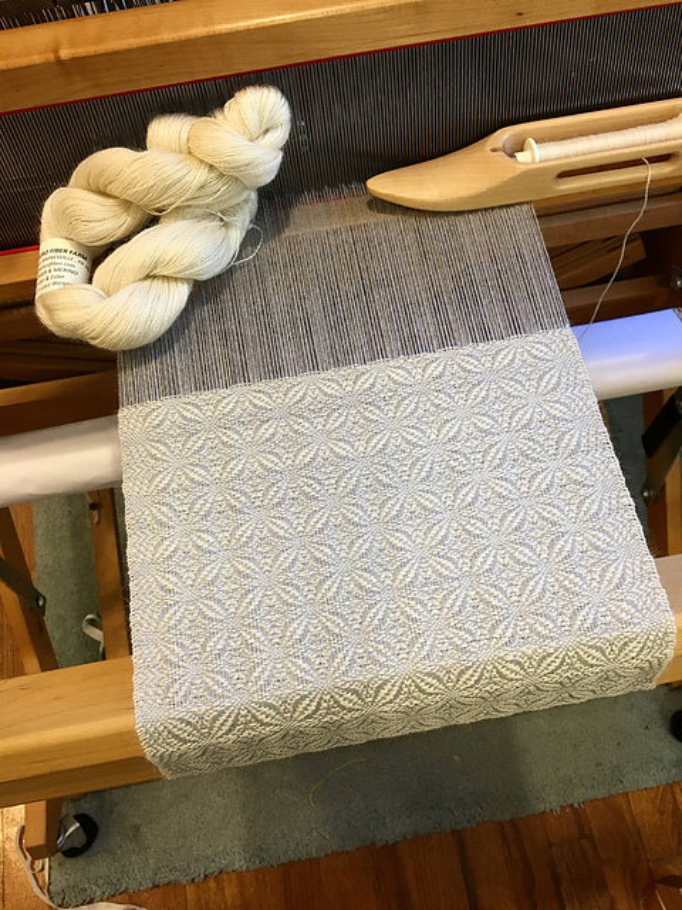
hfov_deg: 48.2
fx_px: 762
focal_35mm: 29
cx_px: 341
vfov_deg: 61.7
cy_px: 455
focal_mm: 4.15
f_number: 2.2
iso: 40
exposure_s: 1/30
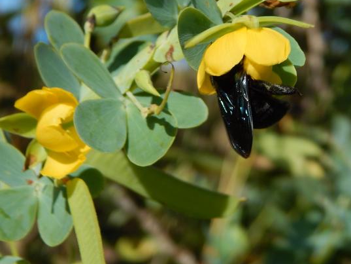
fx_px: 1744
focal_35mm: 172
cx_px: 218
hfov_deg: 11.5
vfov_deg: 8.6
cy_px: 101
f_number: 4.8
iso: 125
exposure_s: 1/800
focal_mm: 23.4
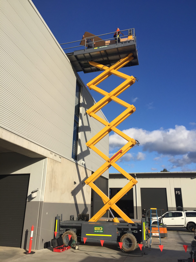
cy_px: 131
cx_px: 98
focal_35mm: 29
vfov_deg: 61.7
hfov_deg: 48.2
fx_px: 219
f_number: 2.2
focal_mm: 4.15
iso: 32
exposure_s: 1/1799
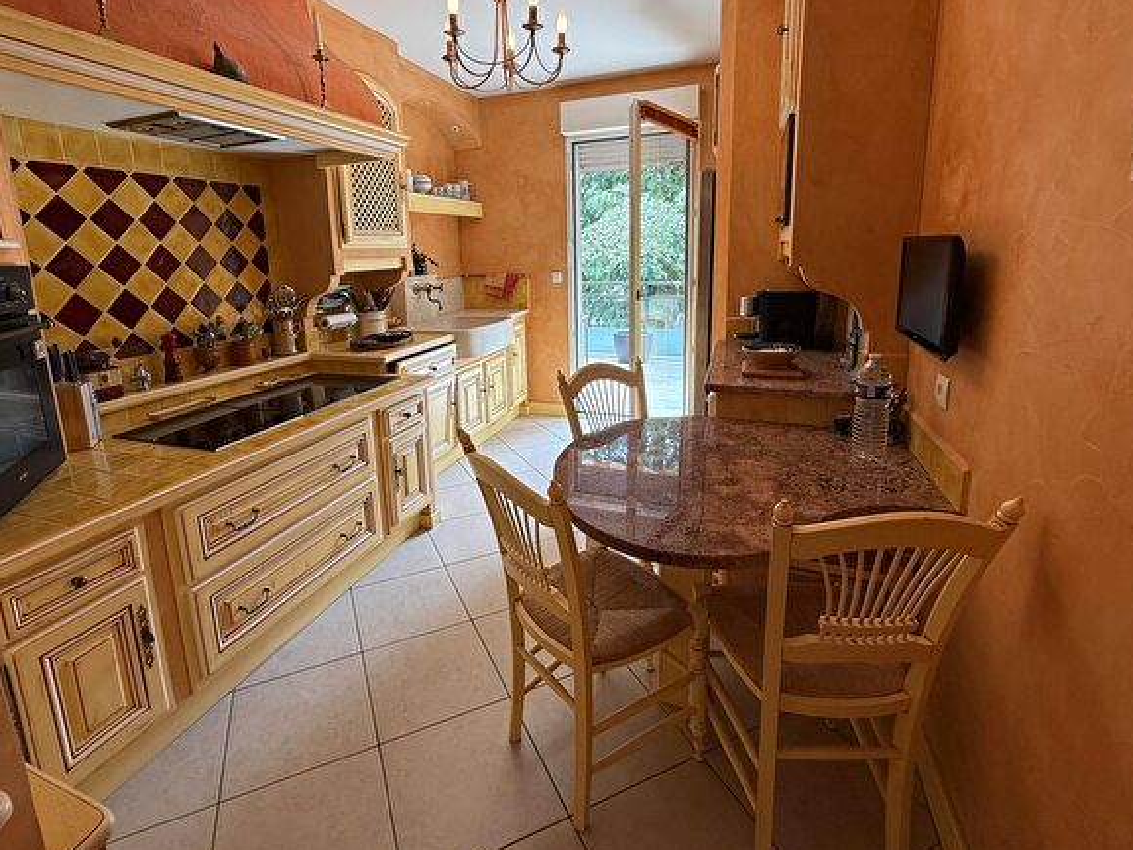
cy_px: 353
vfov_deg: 74.2
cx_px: 529
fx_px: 556
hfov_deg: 90.9
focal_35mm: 17
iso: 80
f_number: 2.2
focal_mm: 2.22
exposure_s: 1/100
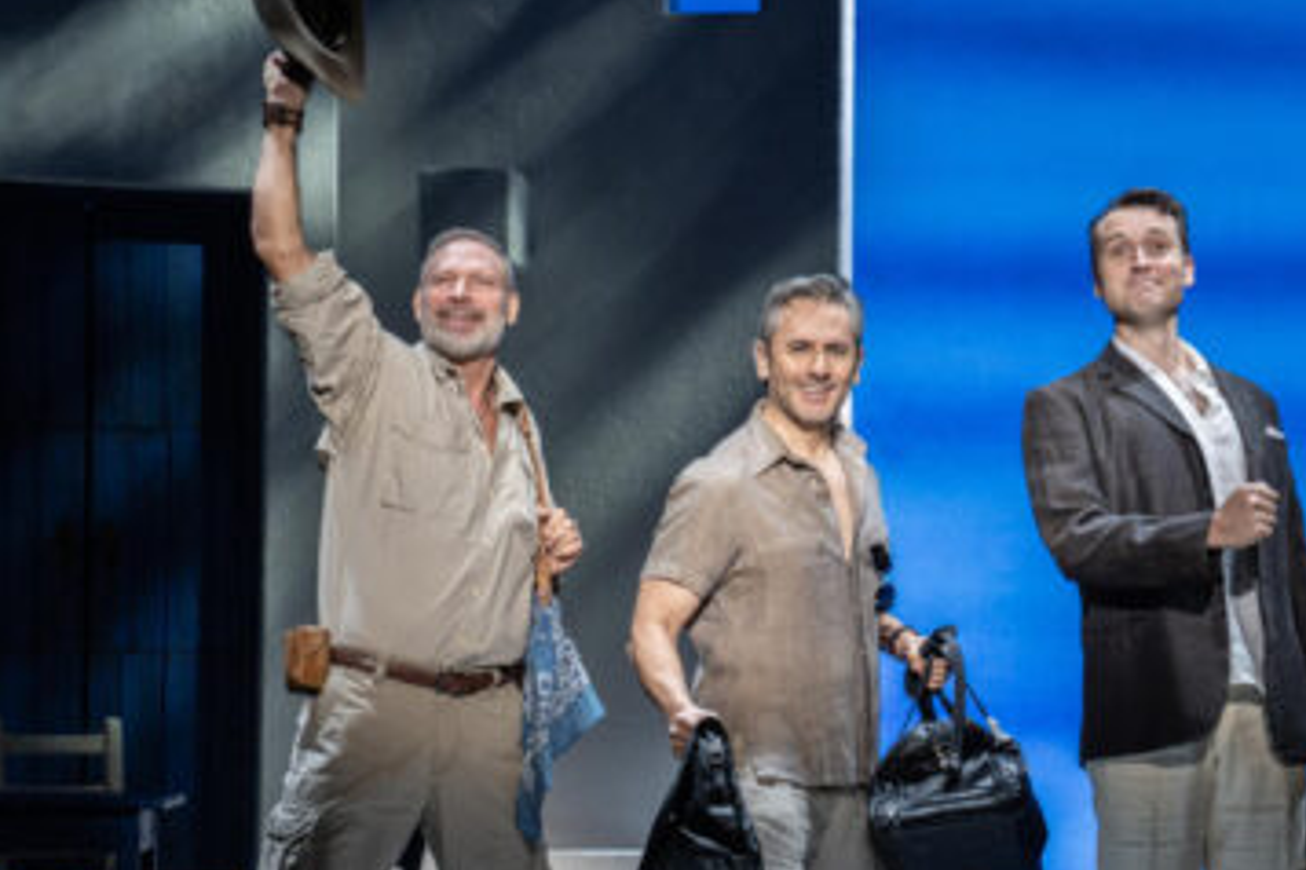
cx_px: 772
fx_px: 4208
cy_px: 567
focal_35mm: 116
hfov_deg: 17.6
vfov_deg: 11.8
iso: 800
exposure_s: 1/400
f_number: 4
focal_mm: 69
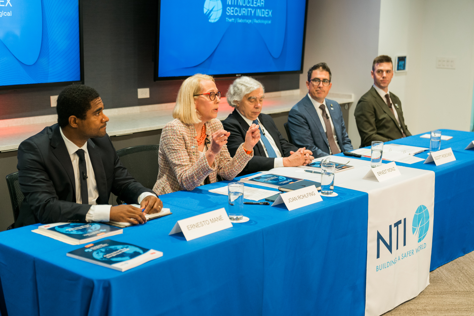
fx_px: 671
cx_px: 237
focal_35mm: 51
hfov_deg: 38.9
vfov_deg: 26.5
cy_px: 158
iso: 2000
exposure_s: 1/200
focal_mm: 51
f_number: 2.8
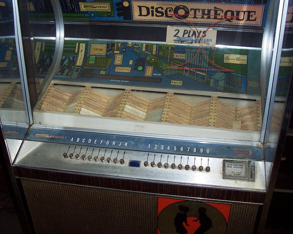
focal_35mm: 39
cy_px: 117
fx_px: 338
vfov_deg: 38.2
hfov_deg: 46.8
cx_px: 144
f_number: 2.8
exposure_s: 1/60
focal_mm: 5.6
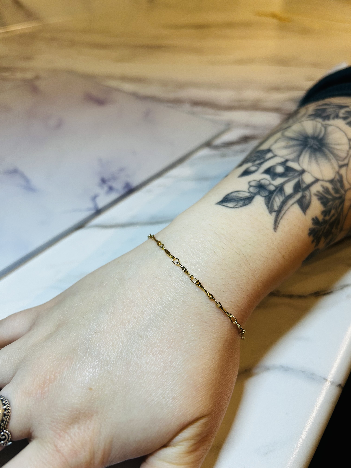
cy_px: 234
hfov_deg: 53.1
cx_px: 176
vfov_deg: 67.3
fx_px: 352
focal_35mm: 26
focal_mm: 5.7
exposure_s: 1/120
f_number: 1.5
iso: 100
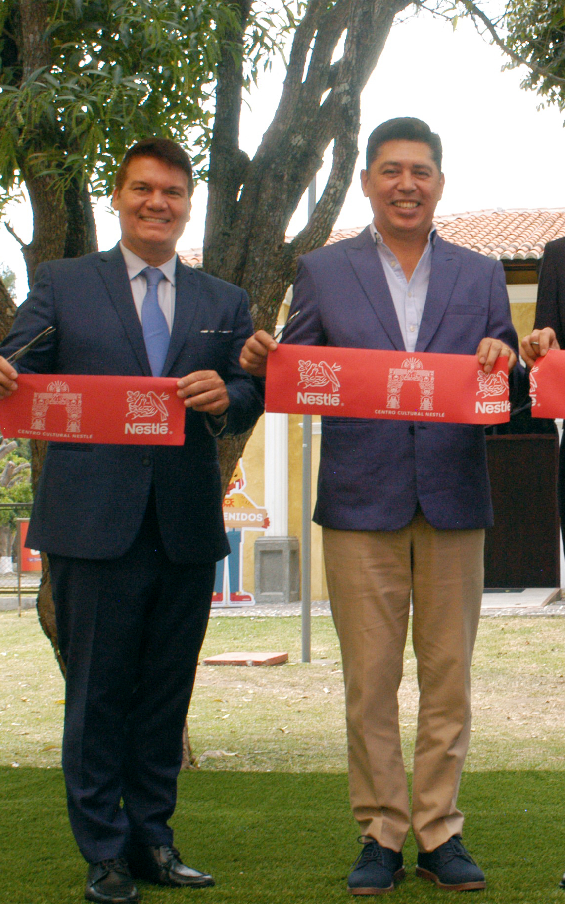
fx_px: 1425
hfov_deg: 21.5
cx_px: 589
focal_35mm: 58
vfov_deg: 35.2
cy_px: 479
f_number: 11
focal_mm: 23
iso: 800
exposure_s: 1/100
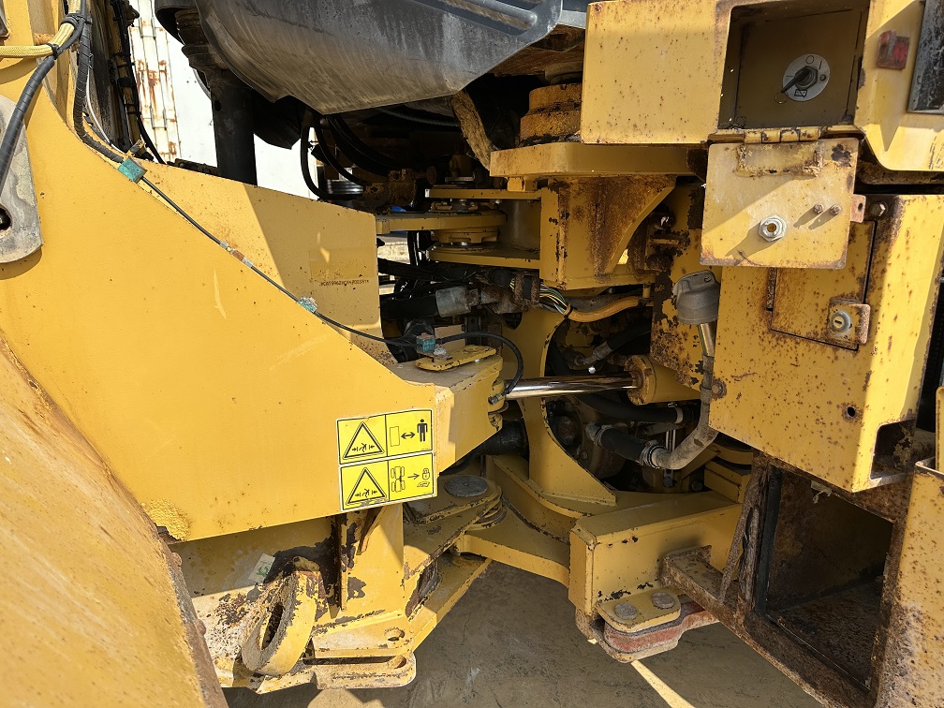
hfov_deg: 71.6
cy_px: 354
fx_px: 654
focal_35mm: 24
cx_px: 472
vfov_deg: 56.8
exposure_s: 1/2882
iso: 80
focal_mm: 6.86
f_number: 1.78
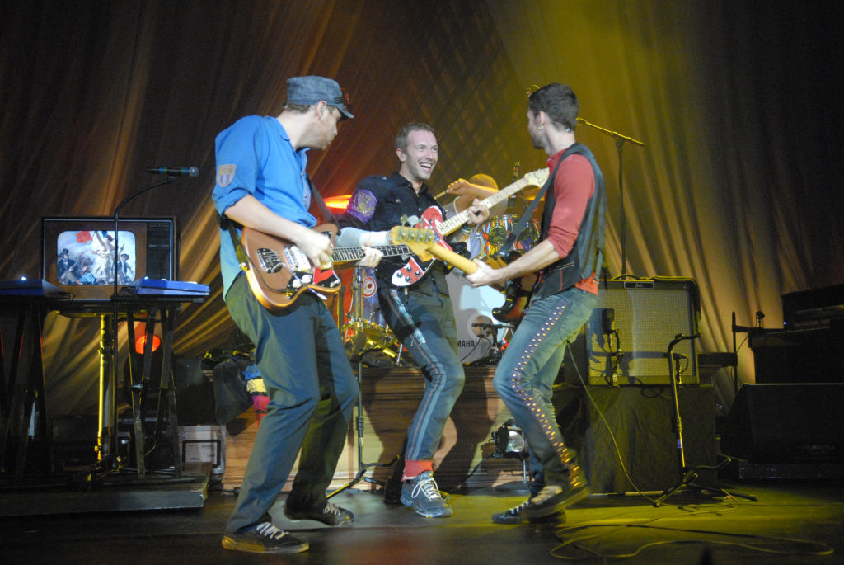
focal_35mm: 45
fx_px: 1056
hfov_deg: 43.6
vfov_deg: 29.9
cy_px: 282
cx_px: 422
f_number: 2.8
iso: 1600
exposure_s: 1/125
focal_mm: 30
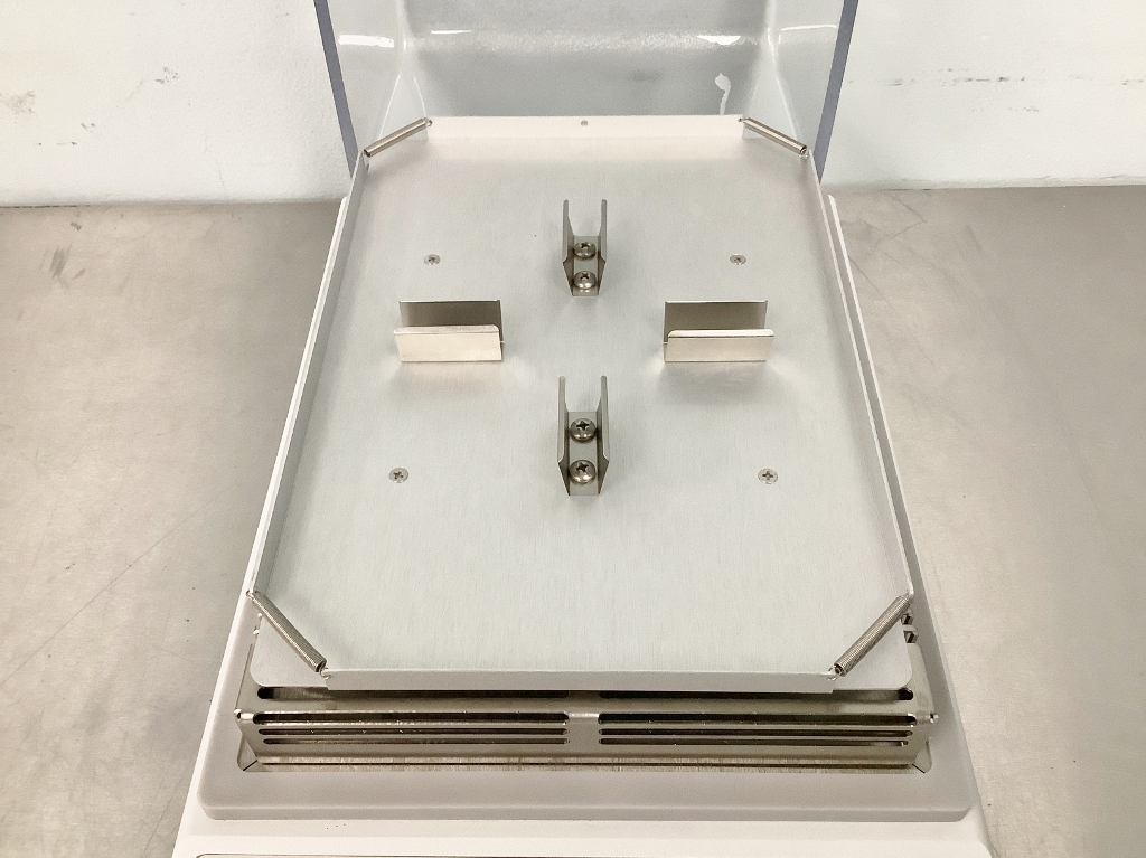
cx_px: 573
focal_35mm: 31
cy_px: 429
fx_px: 1026
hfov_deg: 58.4
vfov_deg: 45.4
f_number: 2.4
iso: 200
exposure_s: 1/60
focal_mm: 3.3
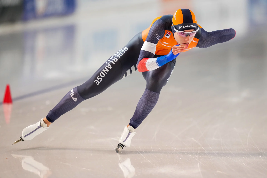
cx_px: 134
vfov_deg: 3.4
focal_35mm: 400
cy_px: 89
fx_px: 2966
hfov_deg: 5.2
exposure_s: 1/1600
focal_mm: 400
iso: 2500
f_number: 3.2
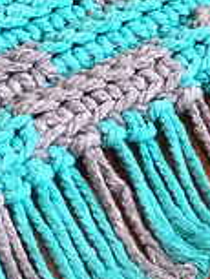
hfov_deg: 6.2
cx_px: -24
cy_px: -204
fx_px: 1922
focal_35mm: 238
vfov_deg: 8.1
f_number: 2.8
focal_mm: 6.6
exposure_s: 1/30
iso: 100
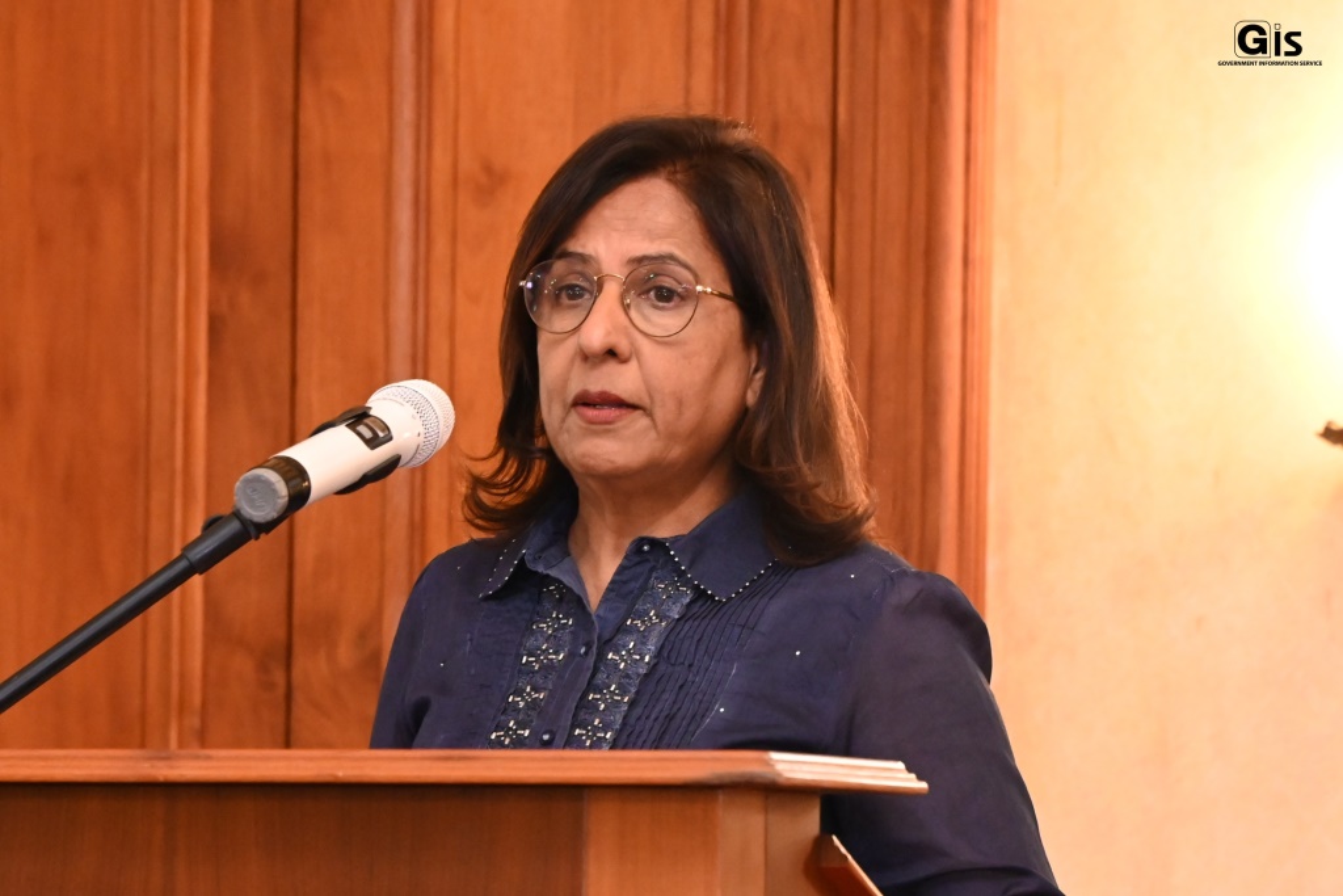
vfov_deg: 10.2
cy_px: 448
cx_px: 672
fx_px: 5037
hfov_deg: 15.2
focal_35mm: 135
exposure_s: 1/160
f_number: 8
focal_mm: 135
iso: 6400
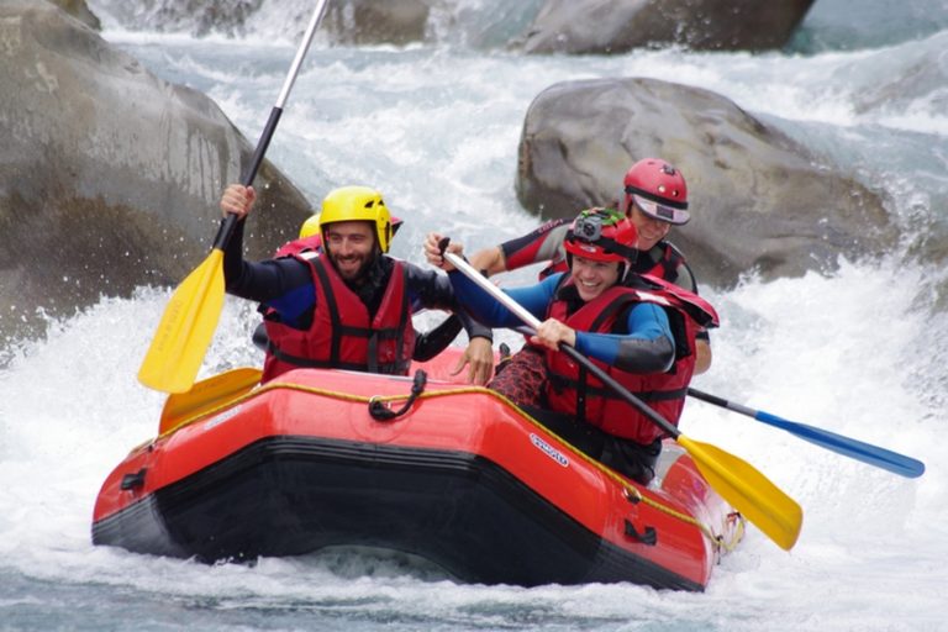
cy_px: 316
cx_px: 474
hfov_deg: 5.3
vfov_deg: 3.5
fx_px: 10269
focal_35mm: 390
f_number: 5.6
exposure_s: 1/1000
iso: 800
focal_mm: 260
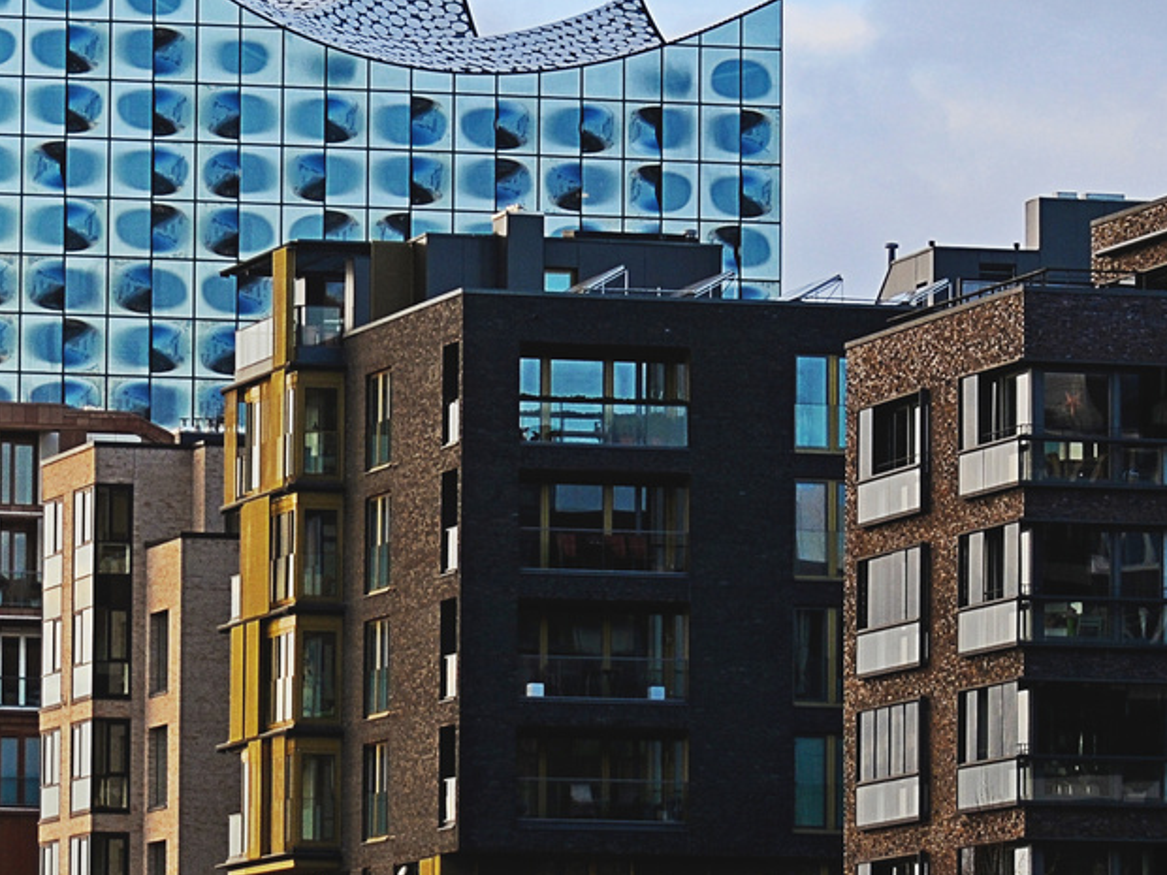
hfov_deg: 7.2
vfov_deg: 5.4
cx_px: 127
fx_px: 9271
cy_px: 558
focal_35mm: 275
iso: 200
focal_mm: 70
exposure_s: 1/320
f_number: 4.5
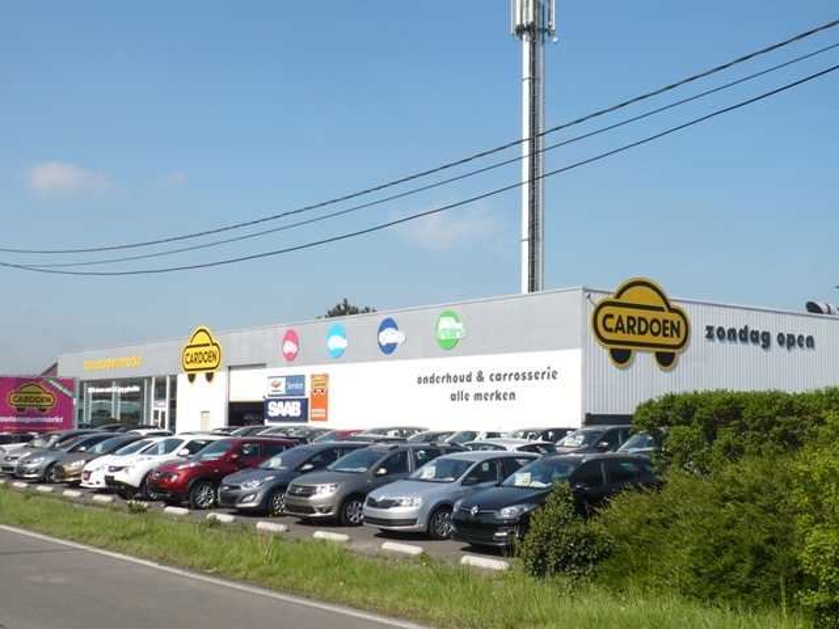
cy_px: 314
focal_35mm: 48
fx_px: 1163
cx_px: 420
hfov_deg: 39.7
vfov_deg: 30.3
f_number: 9
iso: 100
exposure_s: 1/250
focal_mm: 6.6
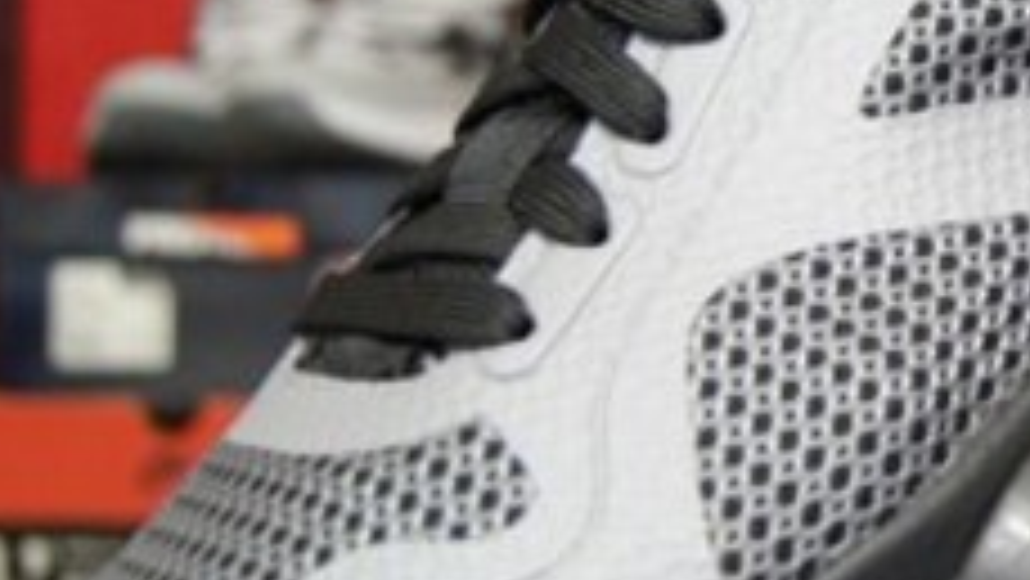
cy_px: 205
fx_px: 3115
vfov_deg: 10.6
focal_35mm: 114
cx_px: 1277
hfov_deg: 17.8
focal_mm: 26
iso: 1600
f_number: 4
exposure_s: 1/40
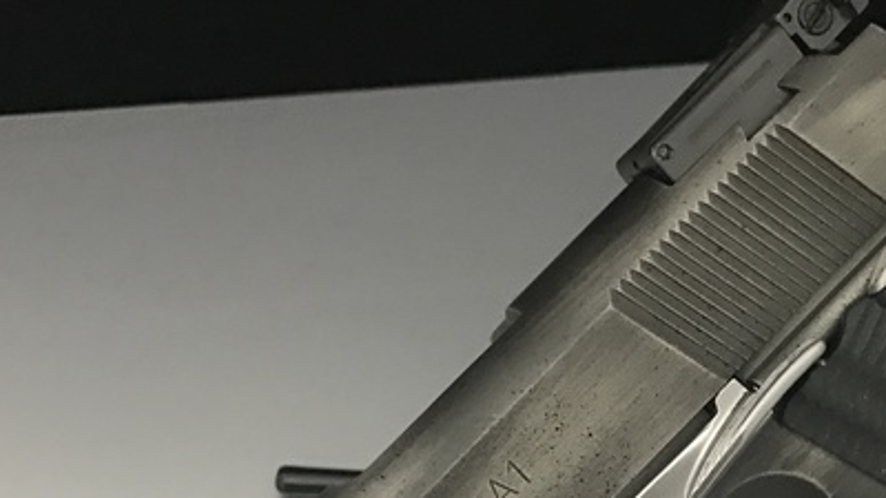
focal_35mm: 61
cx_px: 631
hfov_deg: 33.9
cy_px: 549
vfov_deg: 18.9
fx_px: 1433
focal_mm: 3.99
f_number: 1.8
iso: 100
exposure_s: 1/12
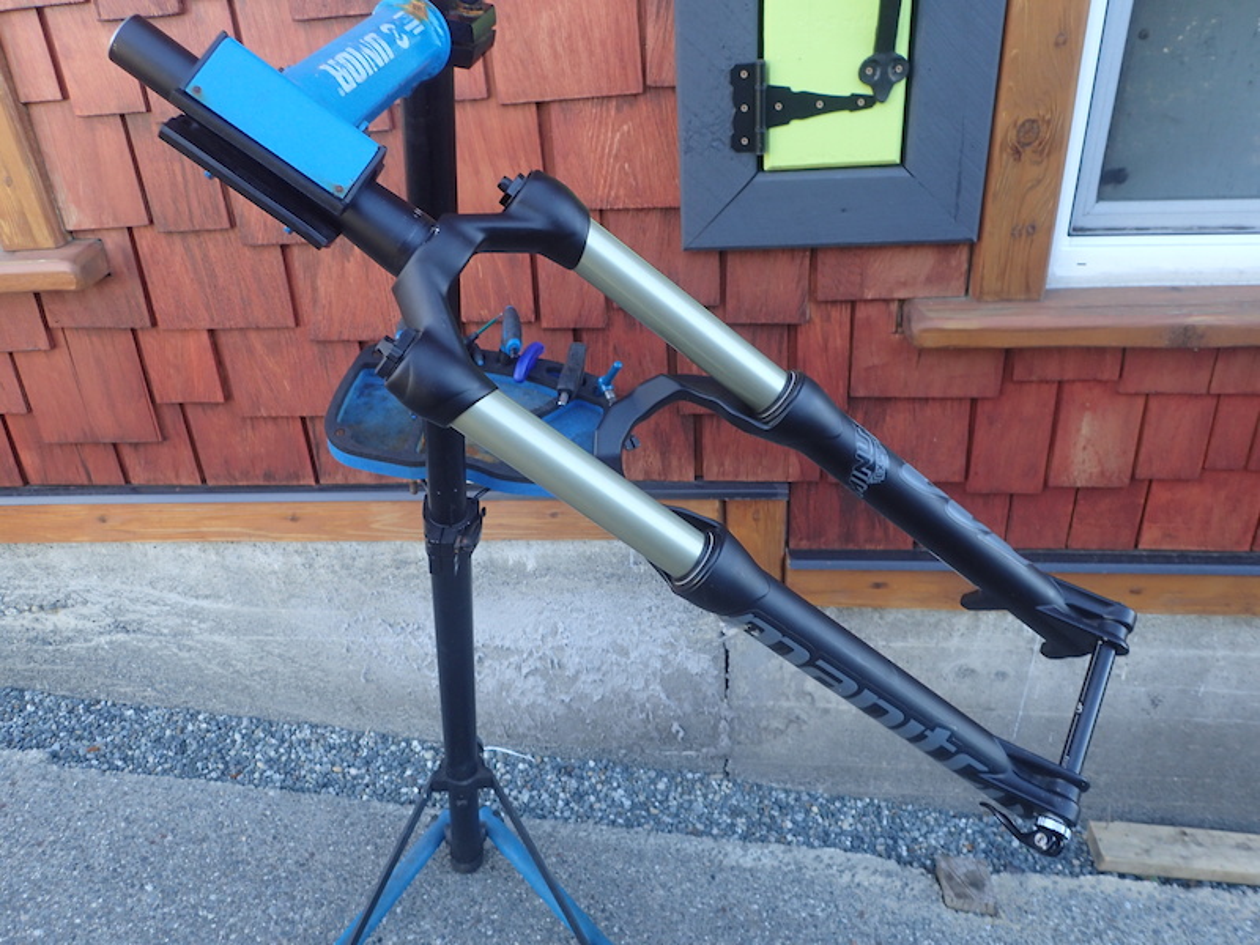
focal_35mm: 25
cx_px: 630
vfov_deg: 54.9
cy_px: 472
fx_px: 910
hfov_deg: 69.4
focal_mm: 4.5
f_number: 2.8
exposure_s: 1/60
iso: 100
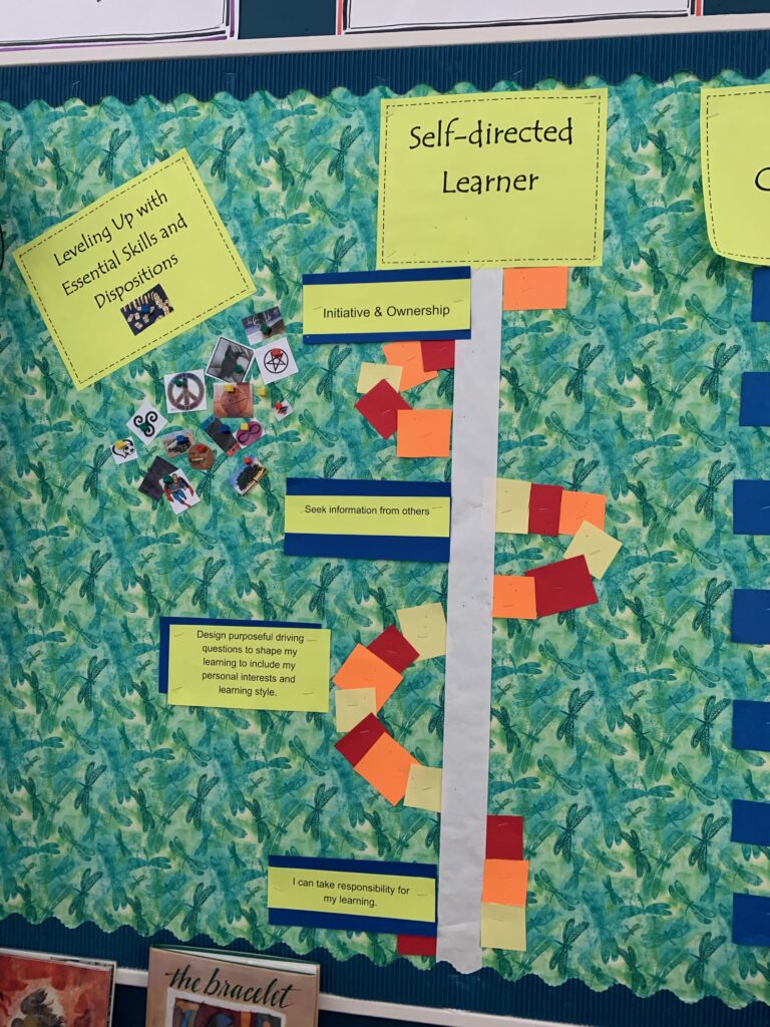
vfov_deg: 67.3
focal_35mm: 26
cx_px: 385
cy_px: 514
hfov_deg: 53.1
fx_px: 771
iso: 160
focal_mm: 4.25
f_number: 1.8
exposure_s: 1/60
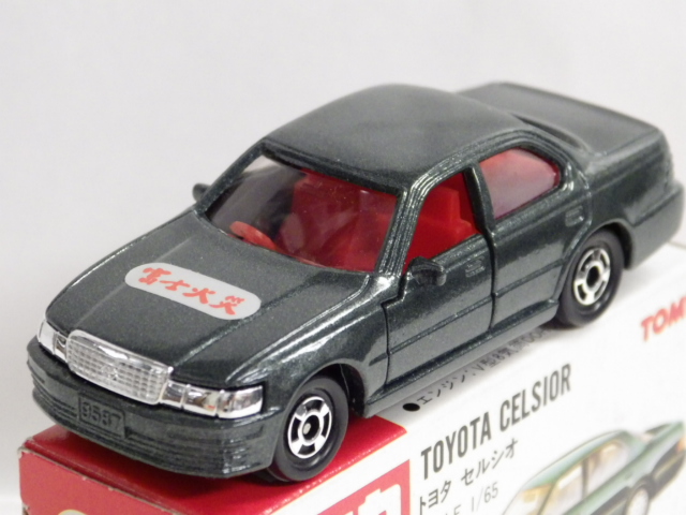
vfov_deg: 8.8
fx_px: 3349
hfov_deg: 11.7
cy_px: 258
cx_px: 343
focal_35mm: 169
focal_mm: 30.4
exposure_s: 1/40
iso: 1250
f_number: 5.3
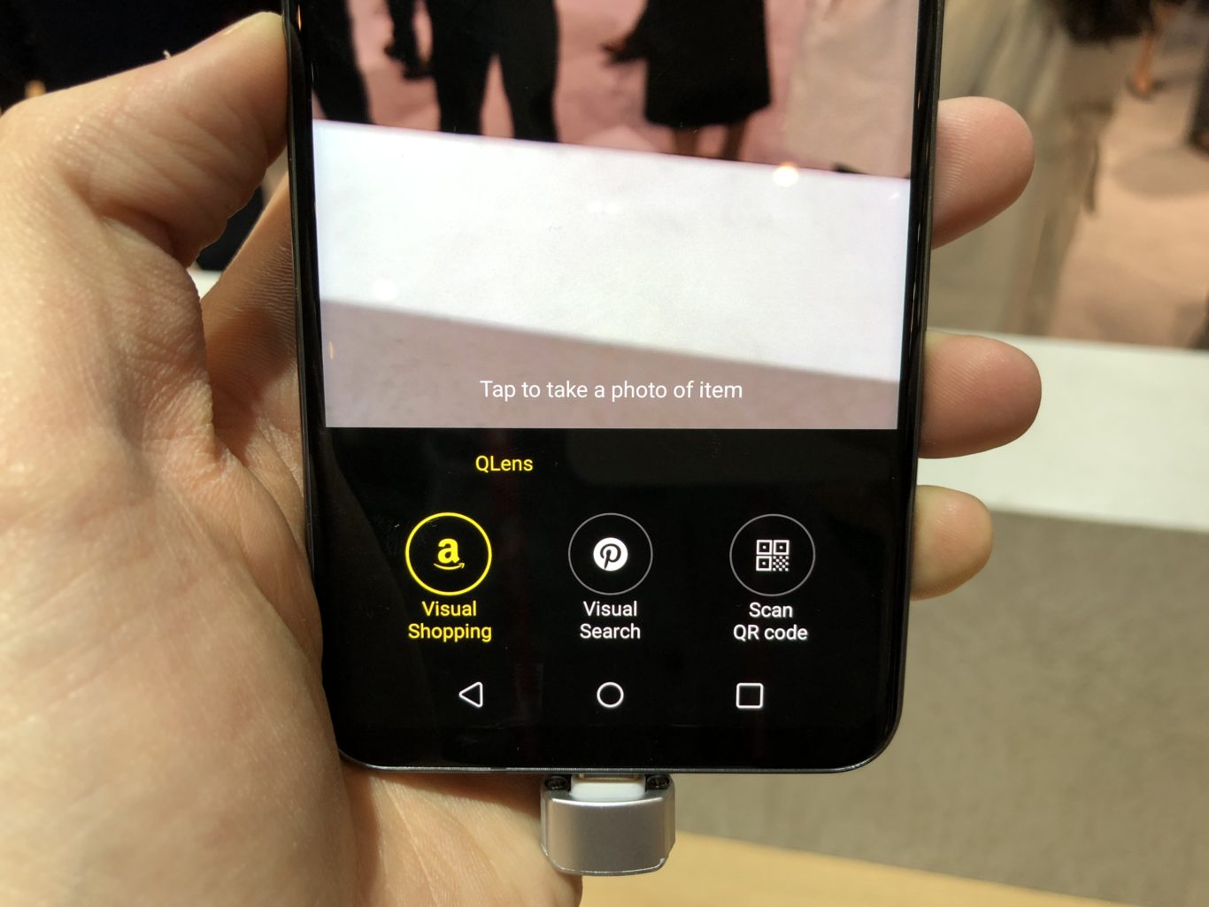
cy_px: 454
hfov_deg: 63.4
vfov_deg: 49.8
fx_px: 978
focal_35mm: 28
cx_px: 604
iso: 25
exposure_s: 1/50
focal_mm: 4
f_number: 1.8
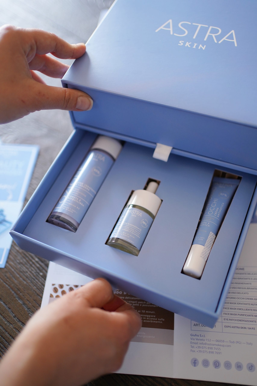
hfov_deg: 37.9
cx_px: 128
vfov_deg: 54.4
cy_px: 193
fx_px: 375
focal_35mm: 35
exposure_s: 1/400
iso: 500
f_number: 1.8
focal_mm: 35
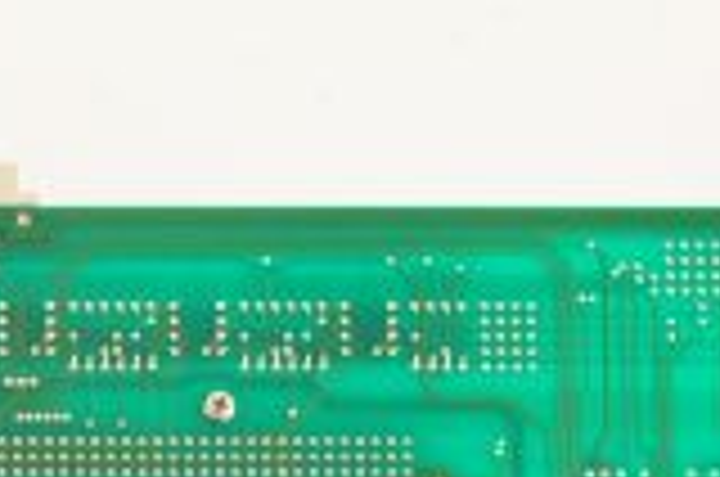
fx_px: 3752
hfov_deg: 10.6
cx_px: -288
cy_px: 893
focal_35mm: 188
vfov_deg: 7.1
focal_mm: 50
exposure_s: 1/125
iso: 1600
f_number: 10
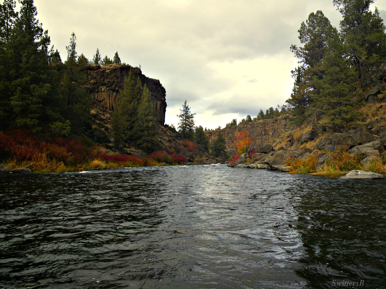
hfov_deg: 61.7
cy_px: 142
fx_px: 323
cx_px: 198
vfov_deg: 48.2
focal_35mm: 29
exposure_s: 1/80
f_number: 3.5
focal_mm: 5
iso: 50
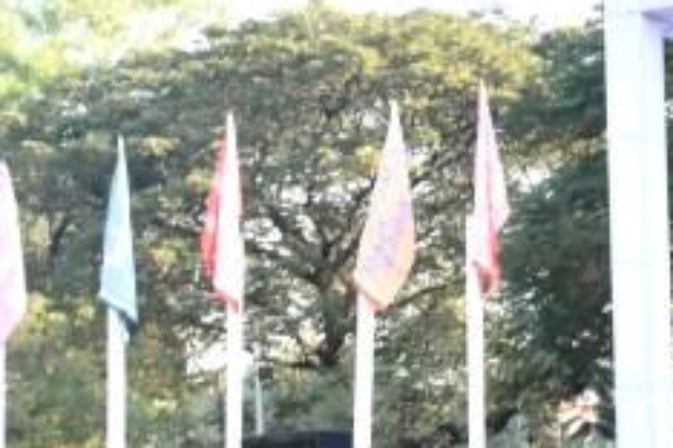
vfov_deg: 11.6
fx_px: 2206
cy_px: 283
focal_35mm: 118
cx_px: 1056
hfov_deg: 15.7
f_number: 9
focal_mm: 18
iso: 1250
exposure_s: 1/200
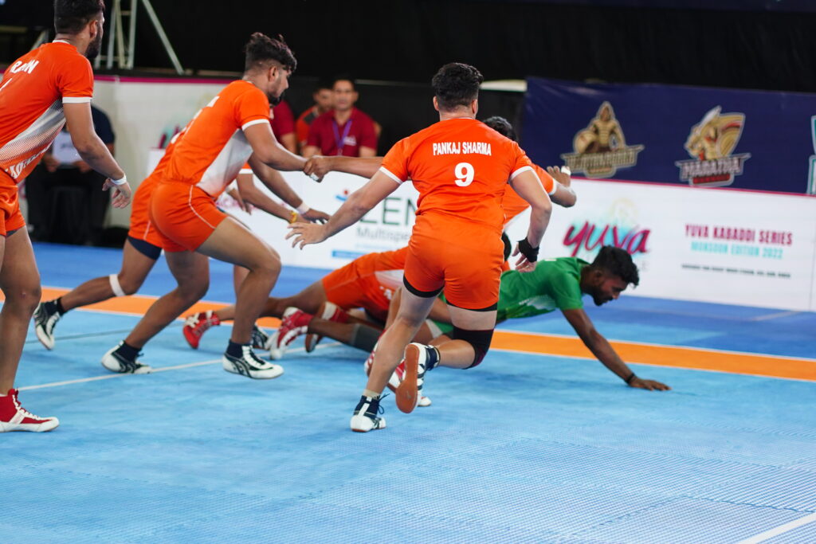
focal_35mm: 127
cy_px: 272
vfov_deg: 10.8
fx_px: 2879
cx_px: 408
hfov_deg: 16.1
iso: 1250
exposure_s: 1/1000
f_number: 1.8
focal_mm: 85
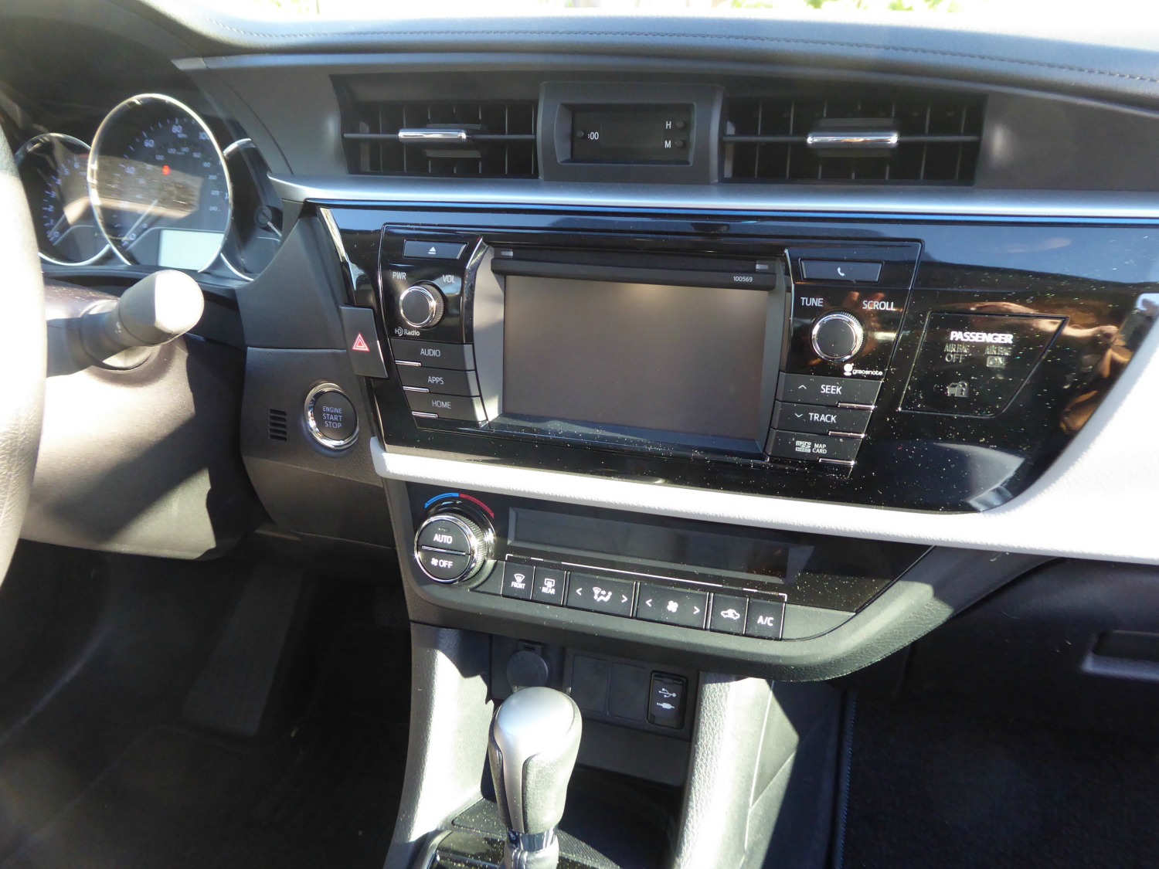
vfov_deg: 53.1
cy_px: 434
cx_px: 580
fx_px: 871
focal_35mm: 26
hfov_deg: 67.3
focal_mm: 4.7
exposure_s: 1/50
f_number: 3.4
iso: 400
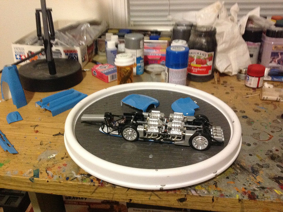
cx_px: 142
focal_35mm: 35
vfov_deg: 40.6
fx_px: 286
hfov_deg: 52.7
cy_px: 106
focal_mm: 4.28
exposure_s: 1/15
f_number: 2.4
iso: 500
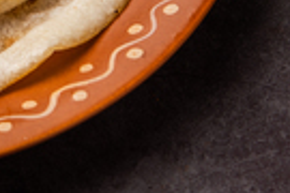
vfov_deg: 5.2
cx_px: -144
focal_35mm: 262
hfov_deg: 7.7
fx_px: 2110
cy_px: -122
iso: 100
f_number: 5
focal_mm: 60
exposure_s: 1/125
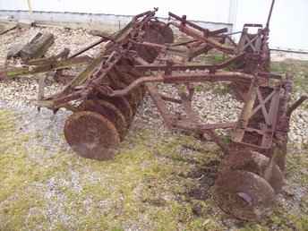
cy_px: 116
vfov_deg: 39.7
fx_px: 320
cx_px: 154
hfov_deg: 51.4
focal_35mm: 36
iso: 200
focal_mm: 6
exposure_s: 1/97.3
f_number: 2.7
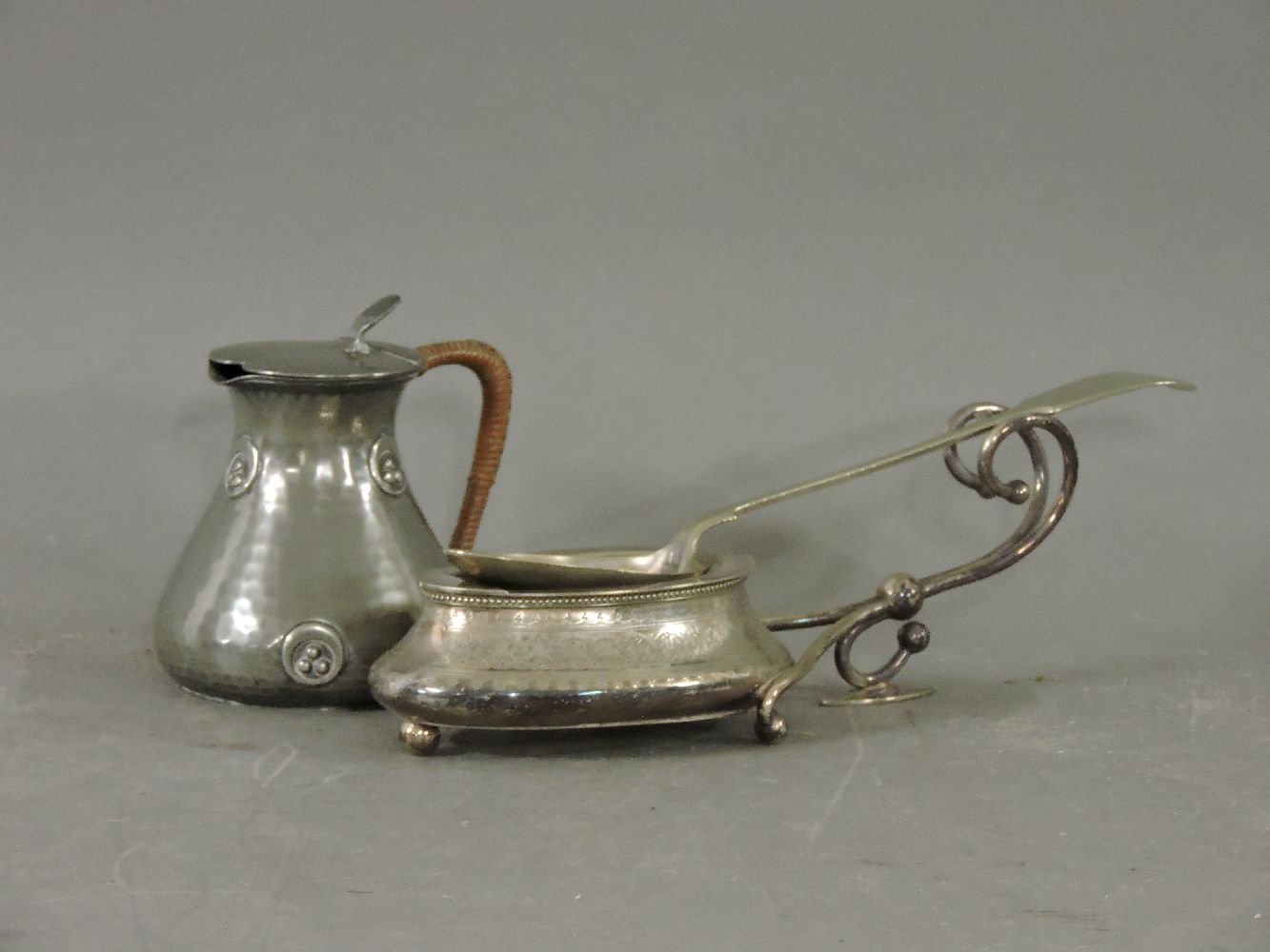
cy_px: 476
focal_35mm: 225
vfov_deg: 6.6
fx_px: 8256
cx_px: 635
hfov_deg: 8.8
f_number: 4.6
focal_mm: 40.1
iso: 800
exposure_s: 1/13
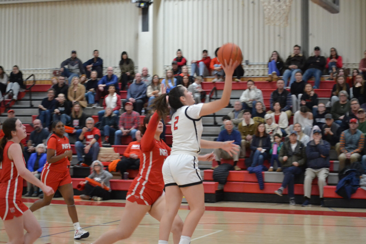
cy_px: 122
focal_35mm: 82
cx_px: 183
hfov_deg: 24.6
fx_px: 839
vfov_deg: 16.6
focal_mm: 55
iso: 3200
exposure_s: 1/160
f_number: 4
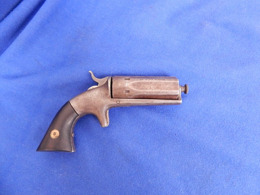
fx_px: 165
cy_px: 98
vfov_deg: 61.1
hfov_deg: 76.4
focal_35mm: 22
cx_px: 130
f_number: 3
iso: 640
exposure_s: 1/8
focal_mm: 4
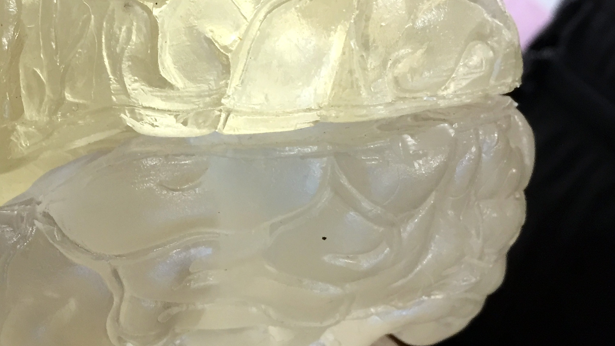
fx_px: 995
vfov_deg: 19.7
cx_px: 73
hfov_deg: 32.8
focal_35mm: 61
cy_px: 128
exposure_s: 1/30
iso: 80
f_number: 2.2
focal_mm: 4.15
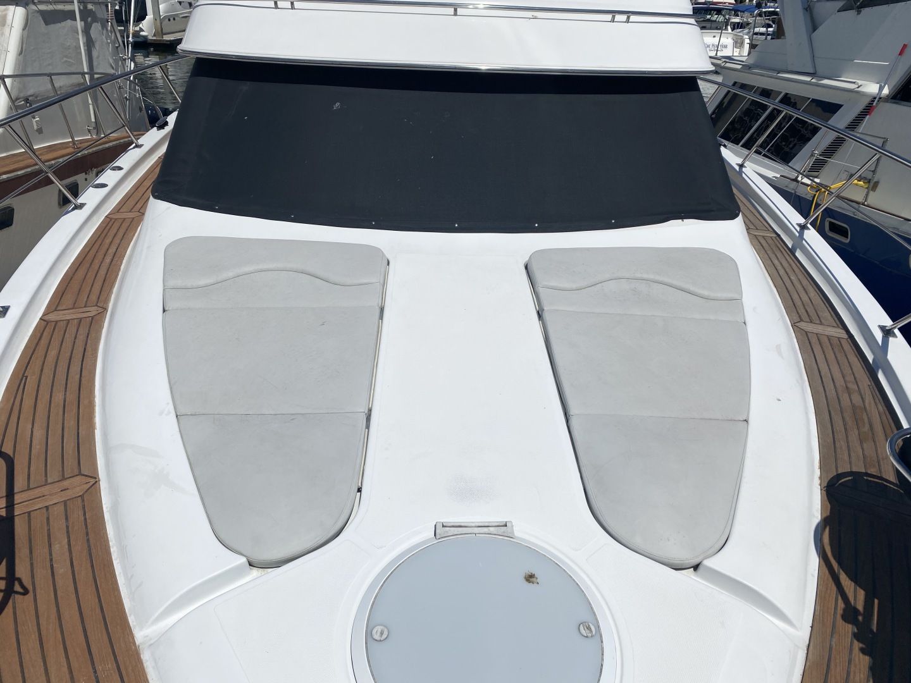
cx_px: 456
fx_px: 684
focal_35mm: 26
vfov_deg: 53.1
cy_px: 342
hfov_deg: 67.3
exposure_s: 1/14286
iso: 32
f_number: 1.8
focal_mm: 4.25
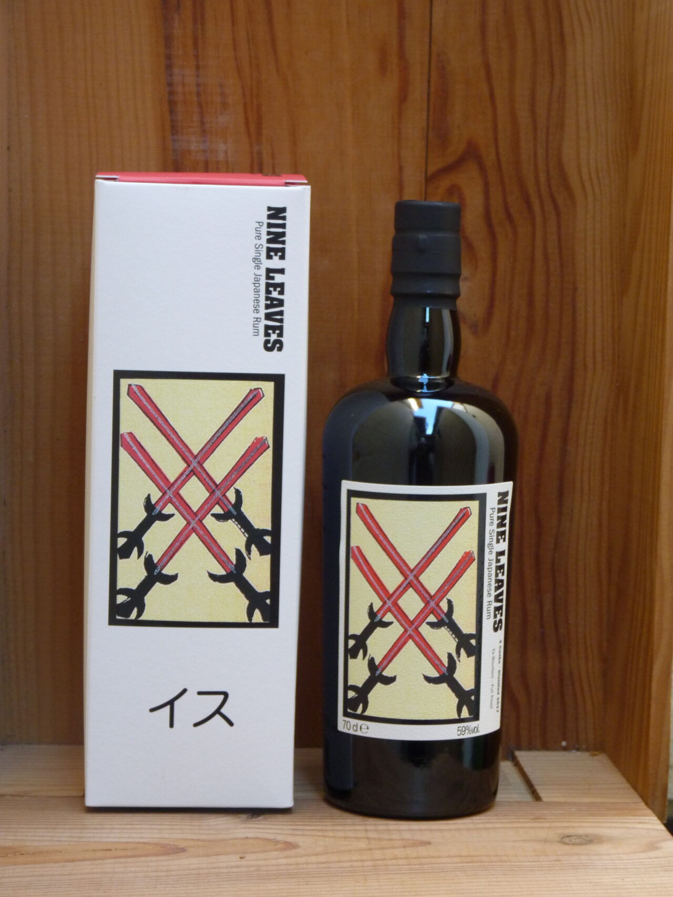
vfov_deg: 23.3
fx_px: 2178
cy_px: 448
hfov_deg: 17.6
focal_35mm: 84
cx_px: 336
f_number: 3.4
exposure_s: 1/40
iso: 250
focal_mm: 14.9
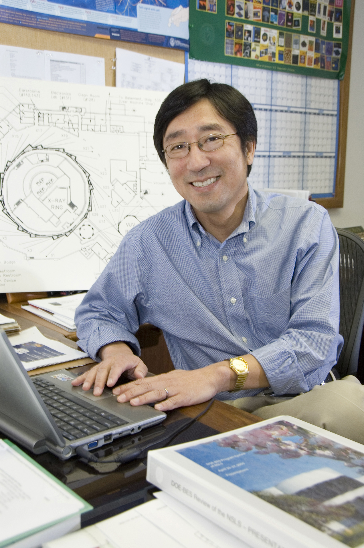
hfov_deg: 33.0
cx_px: 182
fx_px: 615
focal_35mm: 40
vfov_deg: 48.0
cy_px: 274
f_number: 5.6
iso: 400
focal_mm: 27
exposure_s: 1/40
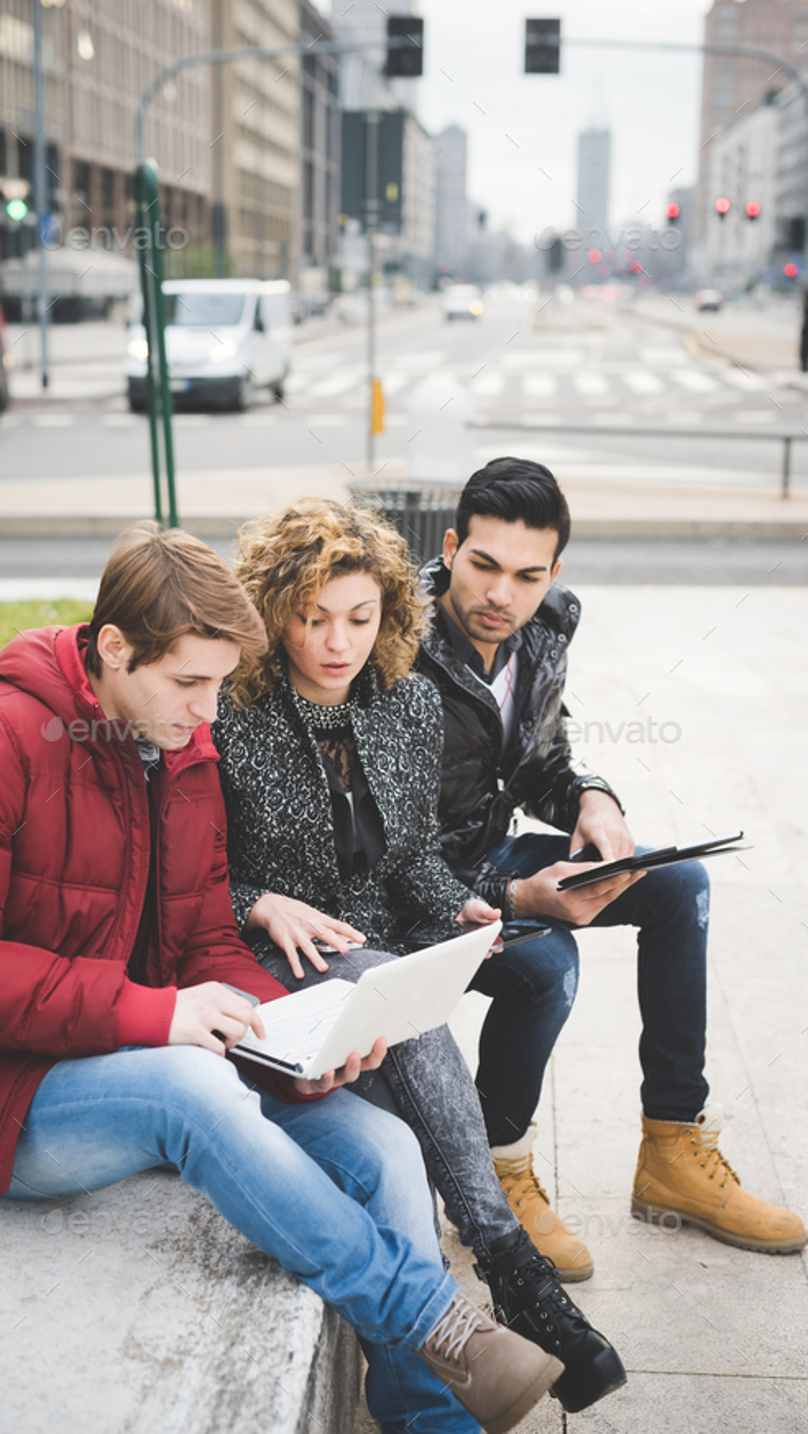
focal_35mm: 53
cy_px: 717
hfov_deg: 22.6
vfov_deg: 39.2
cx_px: 356
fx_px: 2018
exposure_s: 1/500
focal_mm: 50
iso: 250
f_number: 2.8
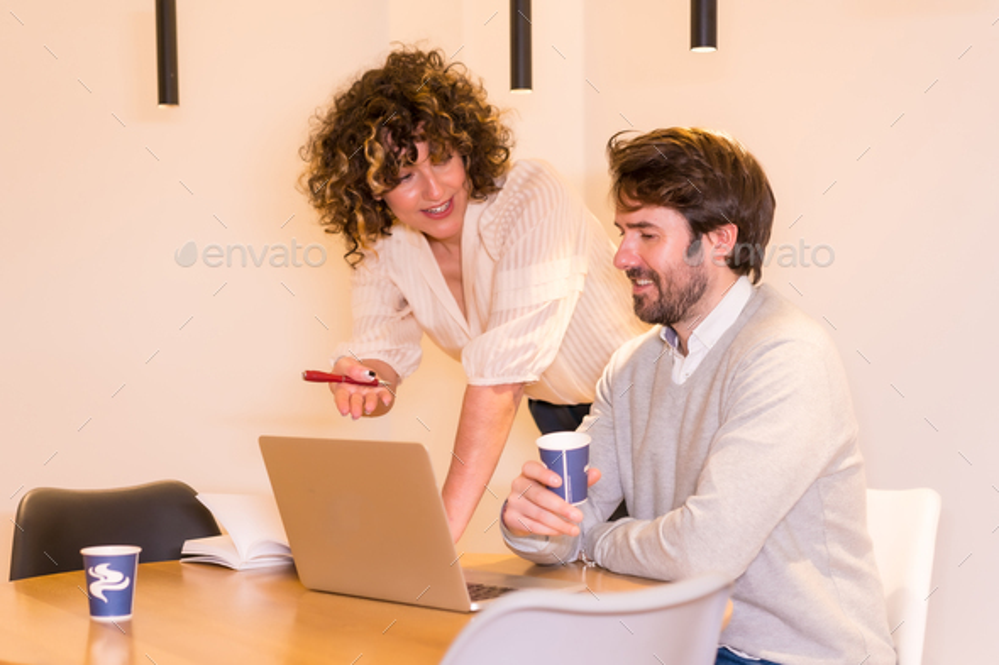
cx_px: 500
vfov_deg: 24.6
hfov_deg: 36.3
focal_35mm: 55
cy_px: 332
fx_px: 1526
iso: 500
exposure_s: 1/100
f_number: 2.8
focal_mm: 55
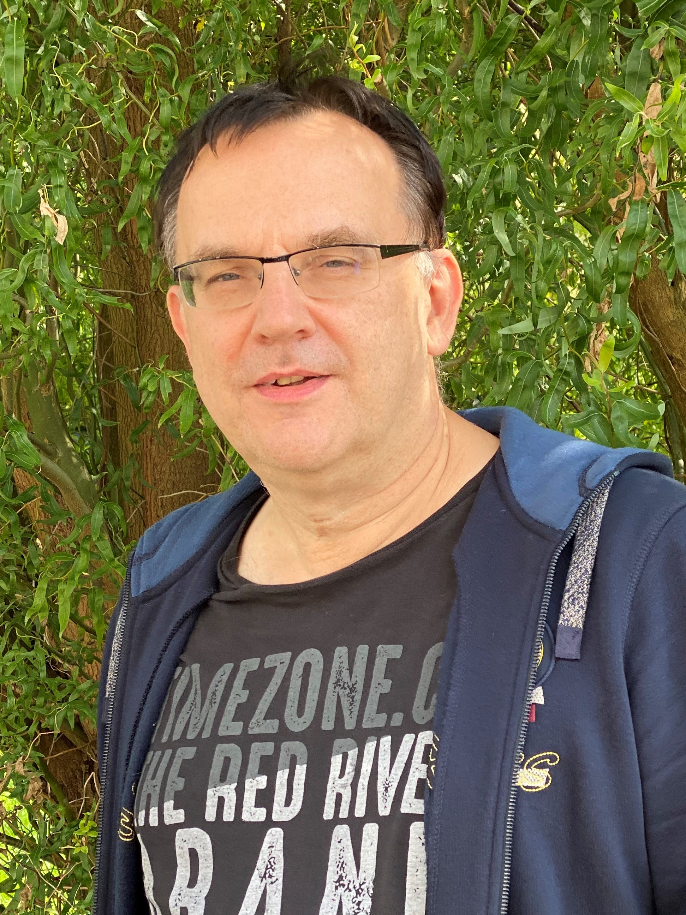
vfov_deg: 36.8
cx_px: 343
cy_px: 458
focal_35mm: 52
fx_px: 1374
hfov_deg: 28.0
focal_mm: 6
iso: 20
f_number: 2
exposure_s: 1/233
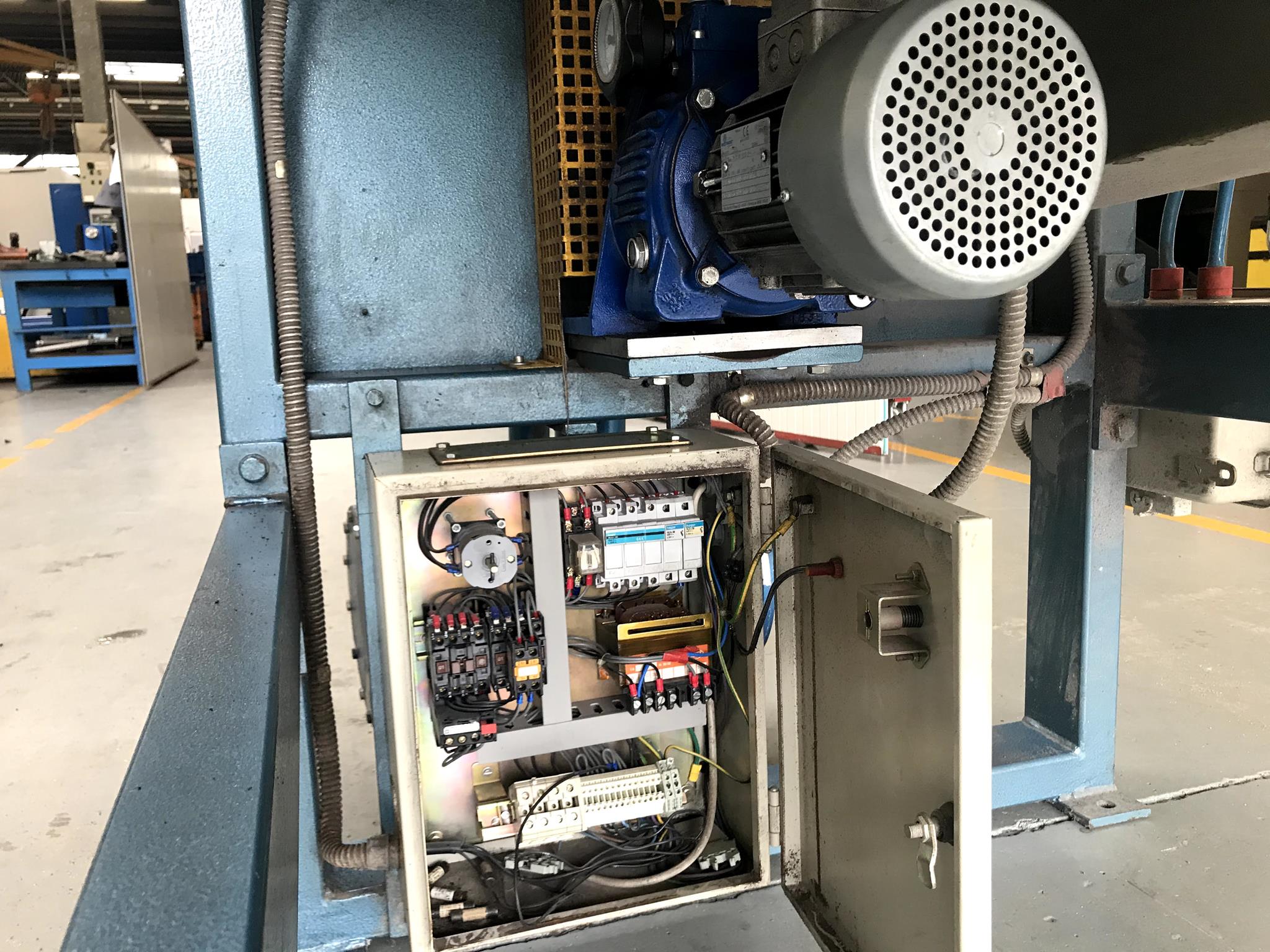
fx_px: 1027
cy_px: 476
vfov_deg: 49.7
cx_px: 635
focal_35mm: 28
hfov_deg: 63.4
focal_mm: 3.99
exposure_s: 1/33
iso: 32
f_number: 1.8
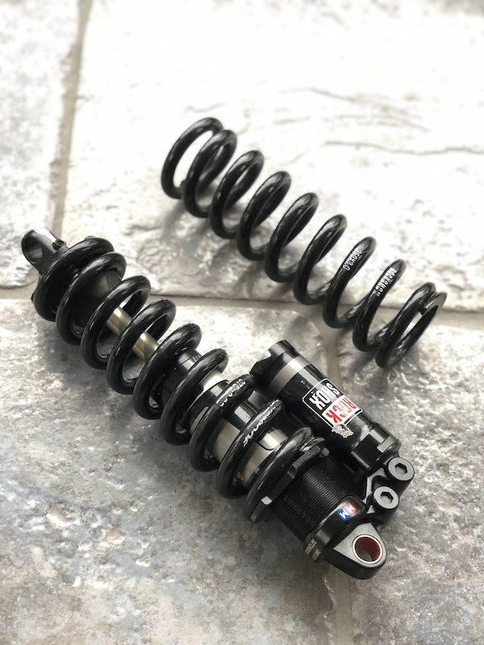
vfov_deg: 36.8
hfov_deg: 28.0
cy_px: 322
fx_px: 969
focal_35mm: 52
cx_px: 242
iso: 125
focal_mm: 6
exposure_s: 1/24
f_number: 2.4
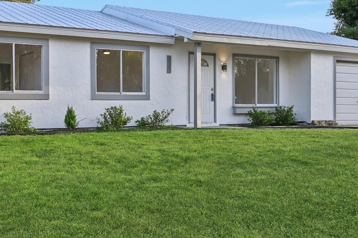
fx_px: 467
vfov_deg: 28.4
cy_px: 76
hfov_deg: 41.6
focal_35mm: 47
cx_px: 134
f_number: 8
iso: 1000
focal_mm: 30
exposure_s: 1/800
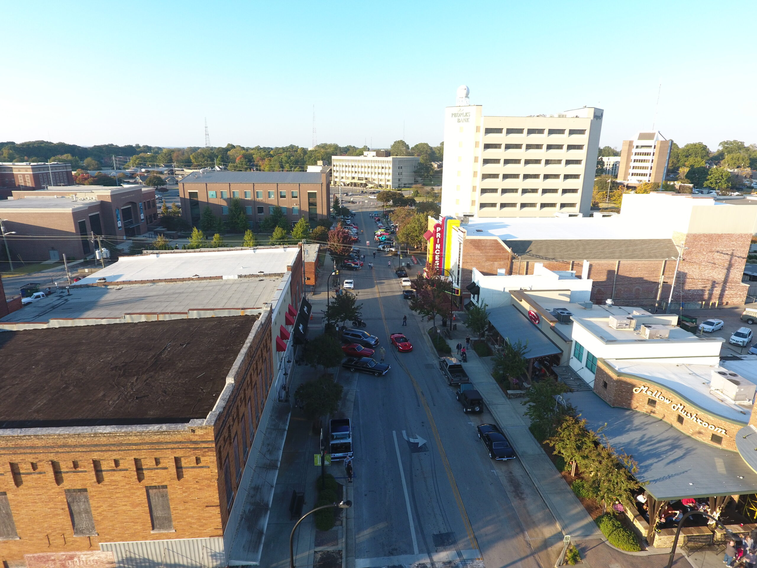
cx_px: 378
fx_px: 437
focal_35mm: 20
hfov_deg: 81.7
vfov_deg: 66.0
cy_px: 284
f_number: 2.8
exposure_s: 1/213
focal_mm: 3.61
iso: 100
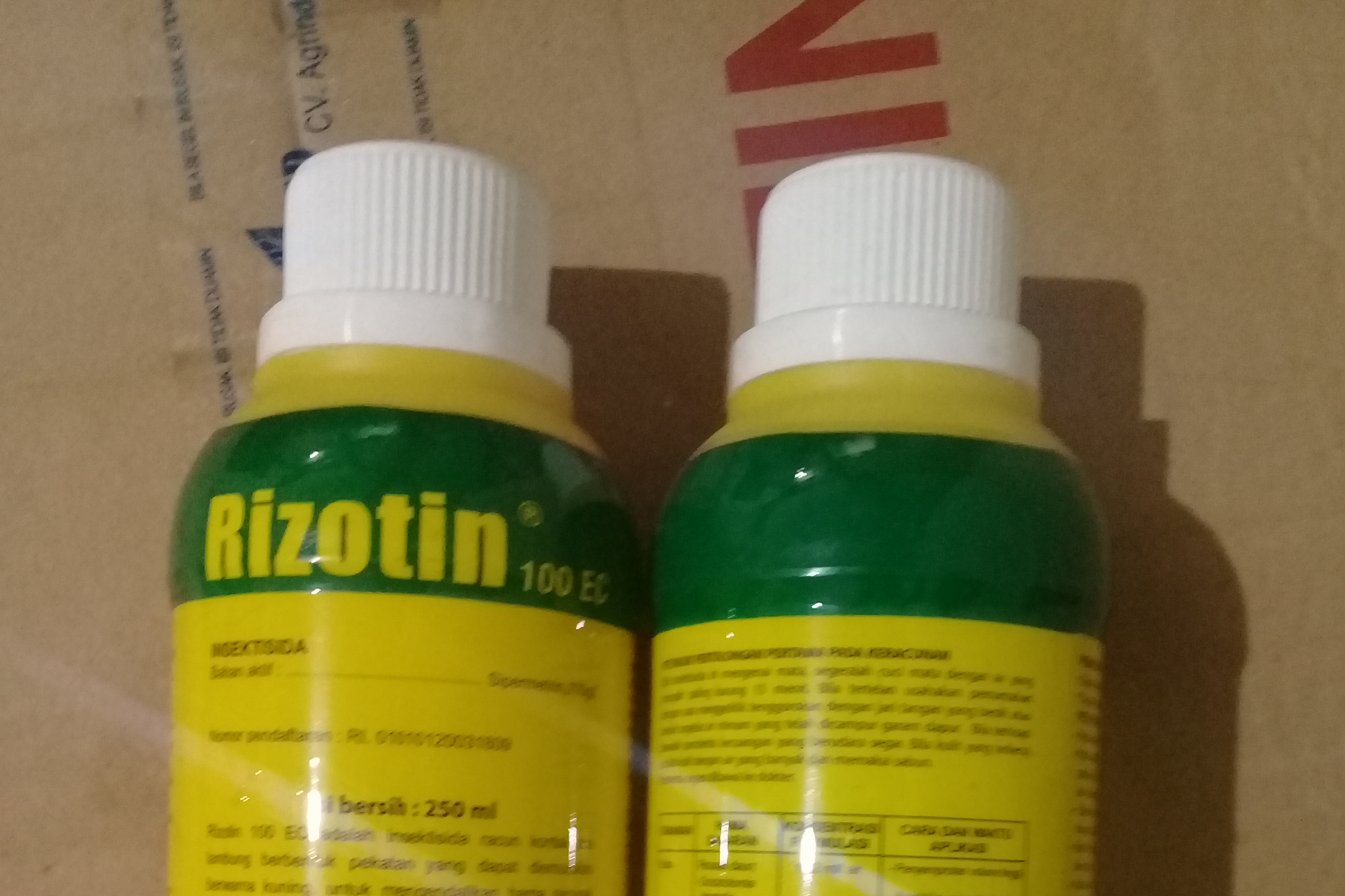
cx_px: 666
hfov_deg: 44.5
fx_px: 1644
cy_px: 912
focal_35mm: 44
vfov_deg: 28.5
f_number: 2.2
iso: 250
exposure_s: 1/15
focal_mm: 3.3
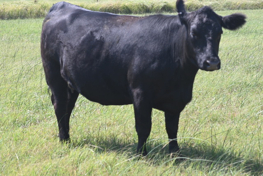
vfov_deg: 13.0
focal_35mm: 105
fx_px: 767
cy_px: 88
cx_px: 132
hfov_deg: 19.5
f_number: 7.1
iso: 100
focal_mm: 70
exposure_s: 1/200
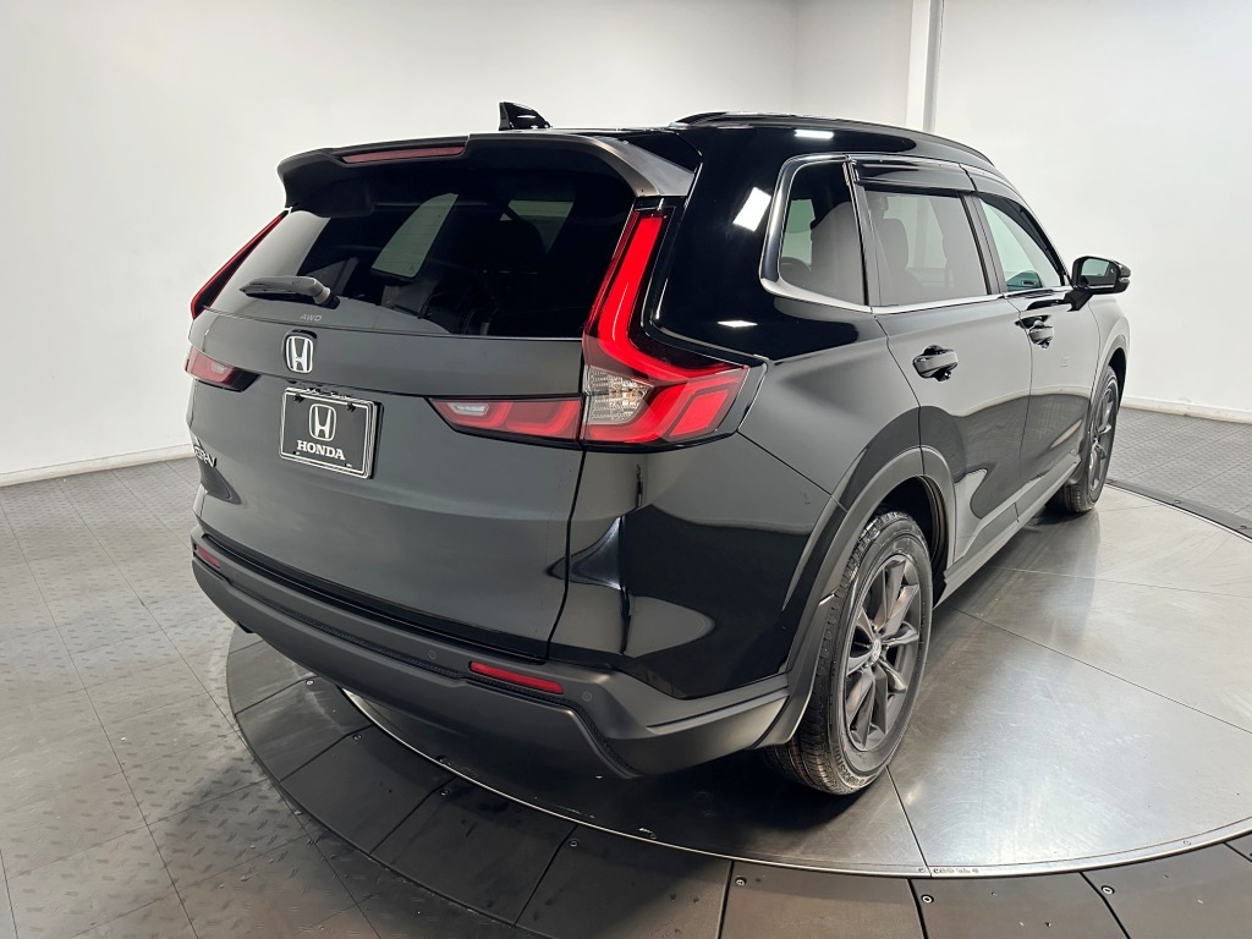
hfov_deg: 71.6
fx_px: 868
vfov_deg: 56.8
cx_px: 626
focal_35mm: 24
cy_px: 470
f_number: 1.78
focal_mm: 6.86
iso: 500
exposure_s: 1/60
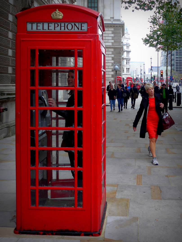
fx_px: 203
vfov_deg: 61.7
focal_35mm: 29
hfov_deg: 48.2
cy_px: 121
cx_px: 91
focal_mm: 6
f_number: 2.5
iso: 80
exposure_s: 1/125
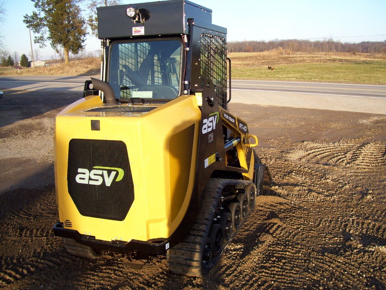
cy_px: 145
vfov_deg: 39.7
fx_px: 401
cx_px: 193
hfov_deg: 51.4
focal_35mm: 36
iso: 80
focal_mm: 6
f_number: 2.7
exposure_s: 1/320
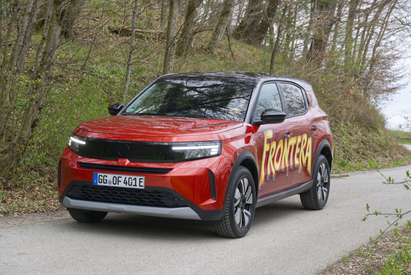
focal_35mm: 75
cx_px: 206
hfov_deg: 27.0
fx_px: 857
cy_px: 138
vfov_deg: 18.2
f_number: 5.6
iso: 160
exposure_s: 1/80
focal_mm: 50
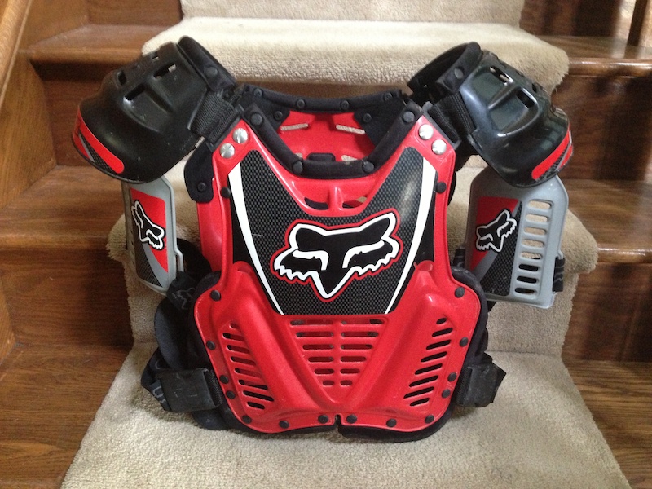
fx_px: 622
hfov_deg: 55.4
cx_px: 326
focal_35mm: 33
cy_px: 244
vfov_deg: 42.9
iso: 500
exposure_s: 1/15
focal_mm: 4.13
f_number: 2.4
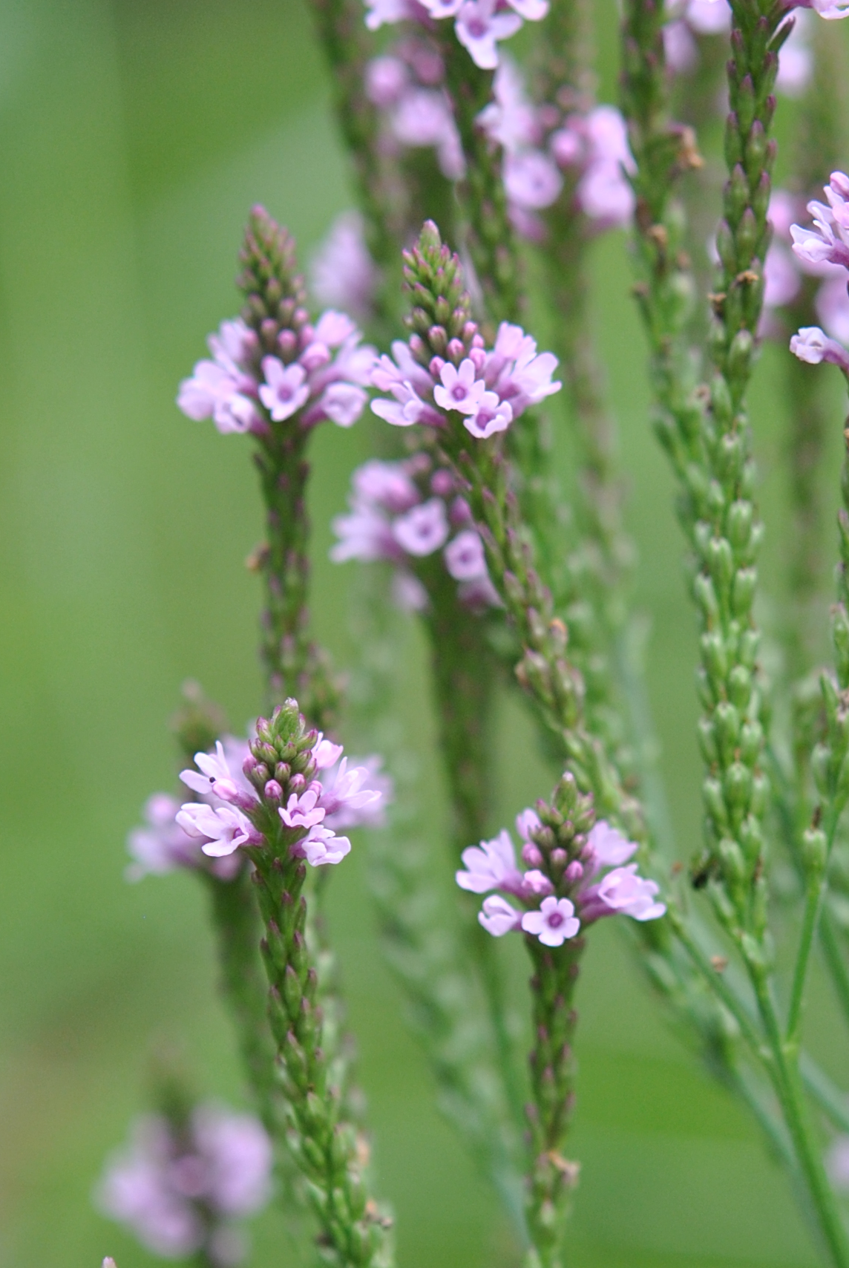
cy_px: 872
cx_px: 596
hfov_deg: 6.8
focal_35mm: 204
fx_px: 7193
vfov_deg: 10.1
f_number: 4
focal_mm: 60
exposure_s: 1/250
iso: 200
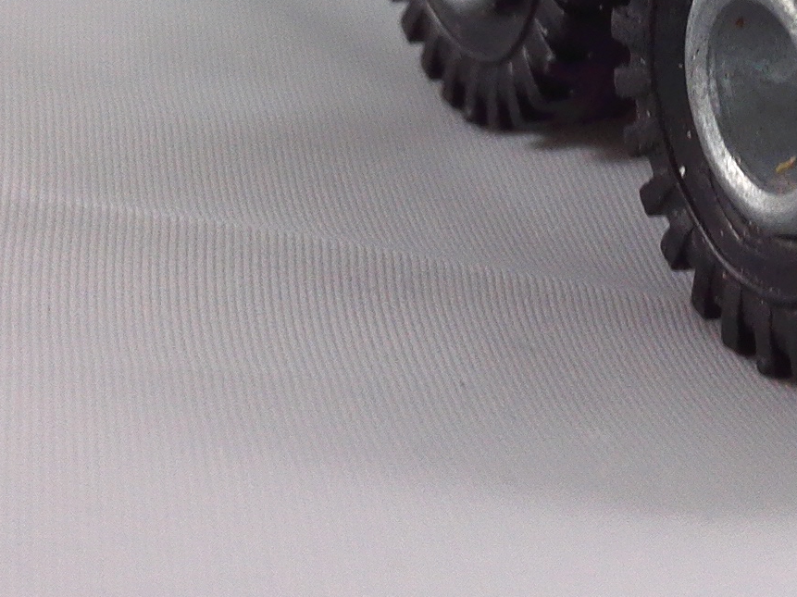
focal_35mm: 110
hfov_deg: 17.5
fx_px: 2532
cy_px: -504
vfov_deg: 12.2
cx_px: 781
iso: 100
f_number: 2
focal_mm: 3.8
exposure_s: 1/33.3
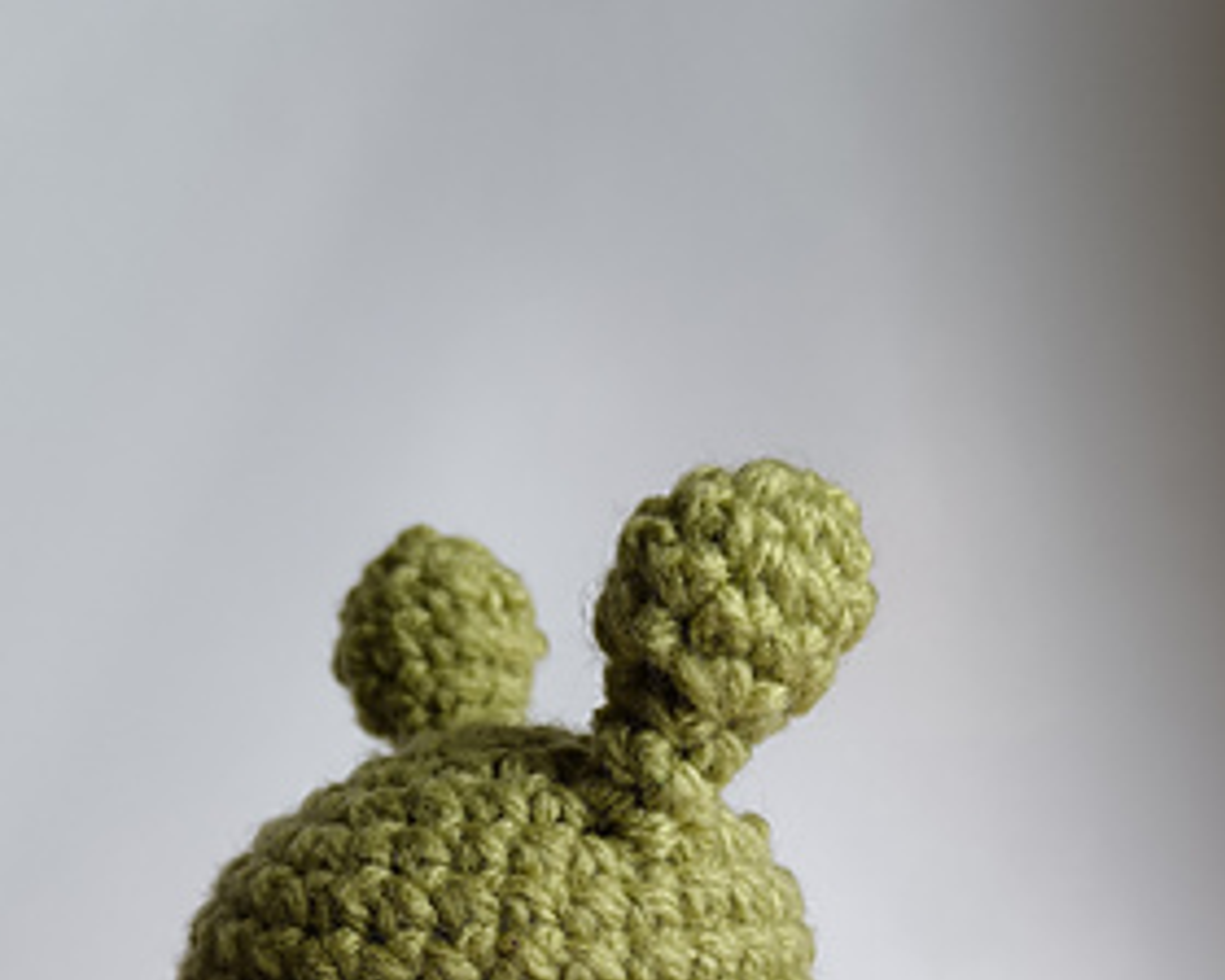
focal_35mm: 47
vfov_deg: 29.8
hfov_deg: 39.5
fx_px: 1704
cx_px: 645
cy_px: 998
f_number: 1.9
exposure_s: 1/100
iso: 146
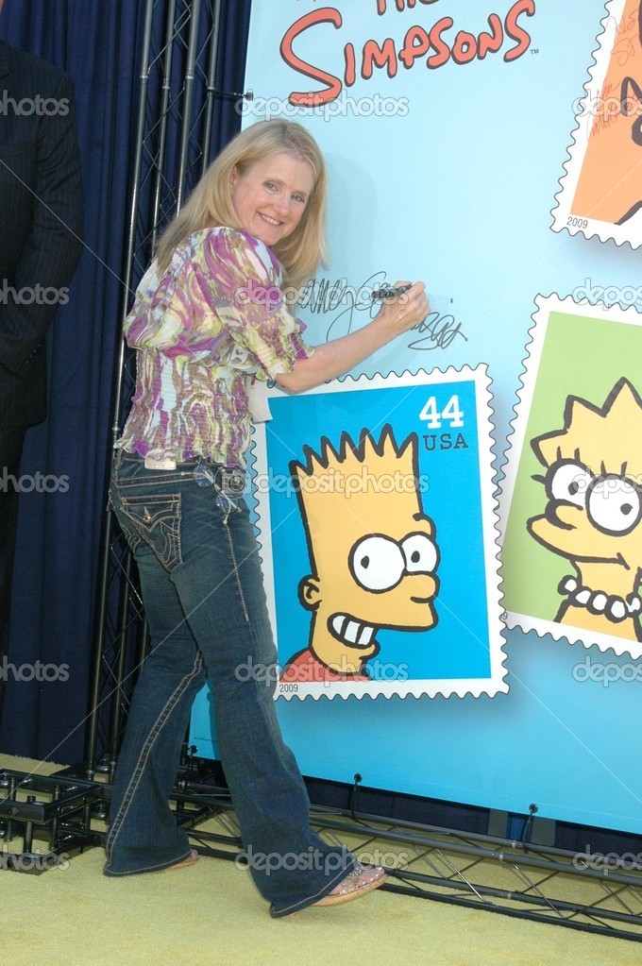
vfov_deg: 35.1
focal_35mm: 57
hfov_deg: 23.7
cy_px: 483
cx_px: 321
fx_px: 1528
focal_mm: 38
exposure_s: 1/125
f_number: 11
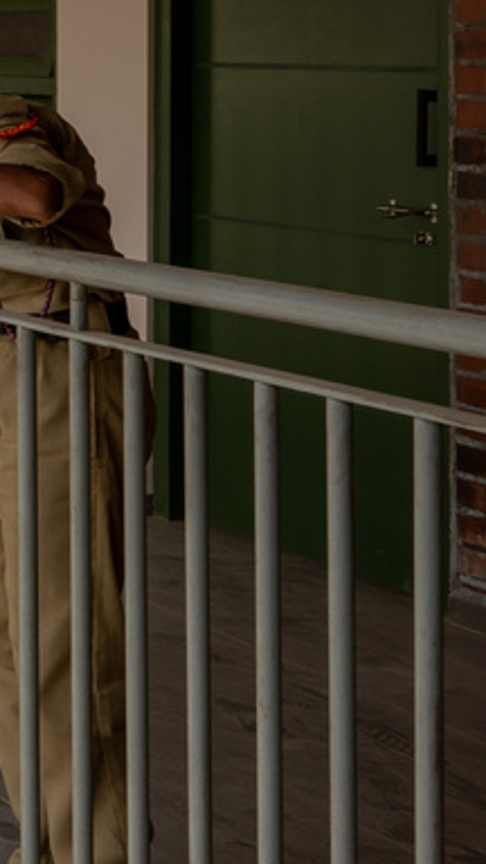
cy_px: 86
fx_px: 1970
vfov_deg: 24.0
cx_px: -1191
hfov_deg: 9.2
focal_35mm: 86
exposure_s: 1/100
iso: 100
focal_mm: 21
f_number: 11
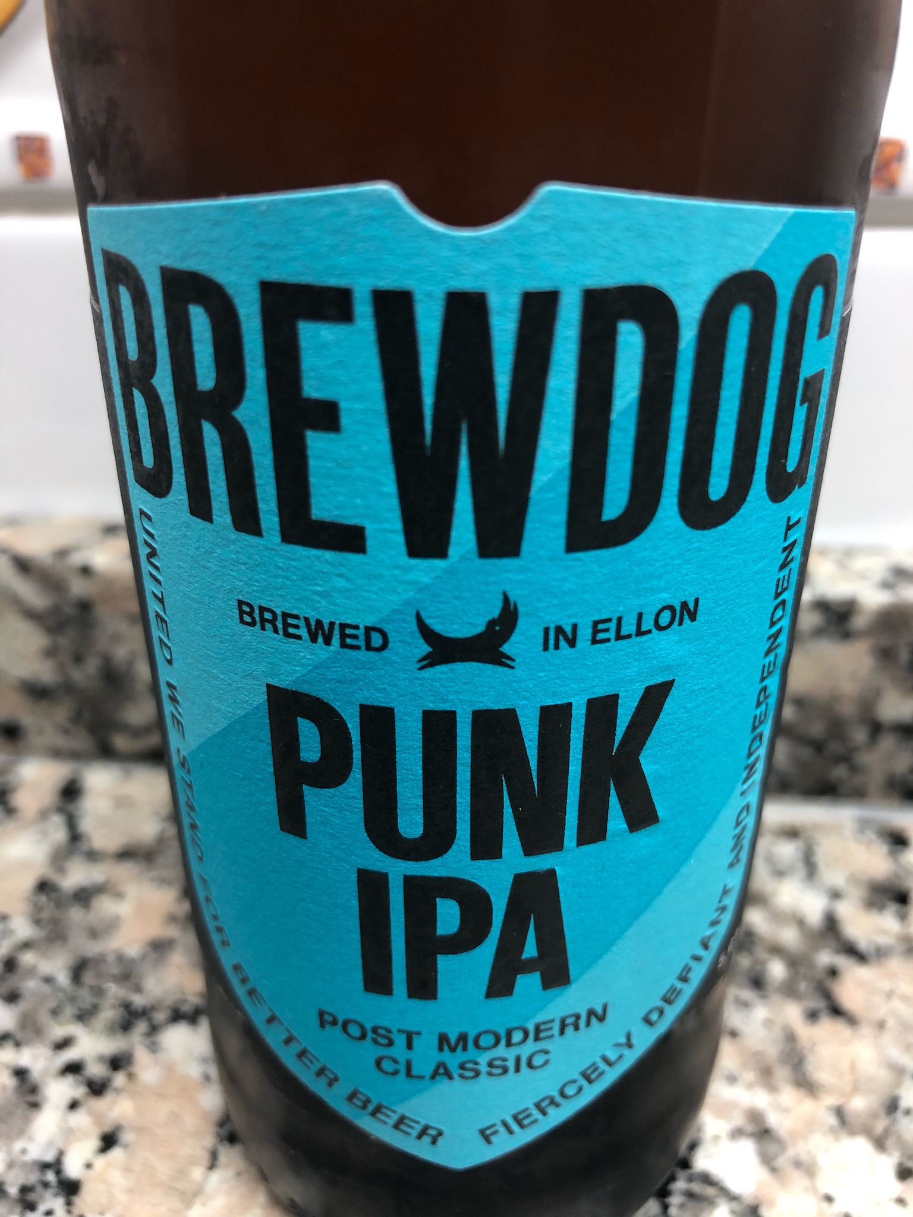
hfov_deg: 49.7
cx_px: 456
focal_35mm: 28
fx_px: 985
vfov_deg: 63.4
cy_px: 608
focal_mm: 4
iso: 50
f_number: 1.8
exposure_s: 1/17
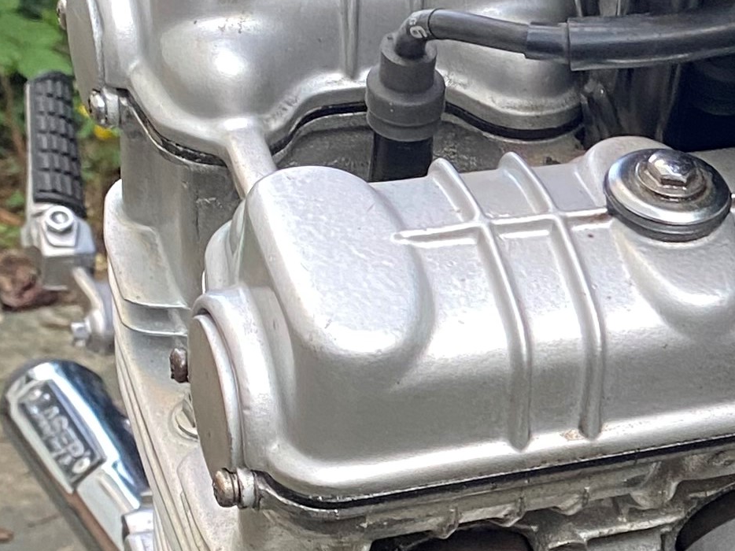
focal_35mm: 84
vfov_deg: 17.5
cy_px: 392
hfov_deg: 20.4
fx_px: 1783
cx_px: 1059
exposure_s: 1/60
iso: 200
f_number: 1.8
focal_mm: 4.25
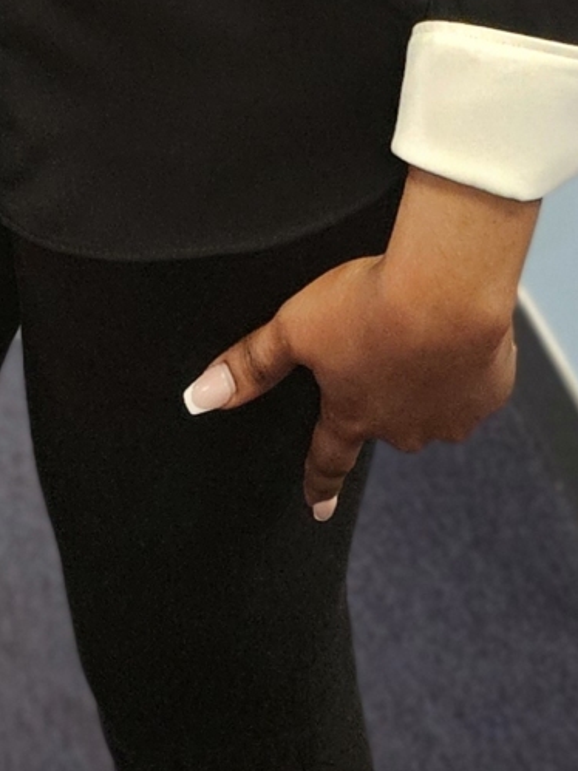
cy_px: -1071
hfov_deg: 12.5
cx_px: 110
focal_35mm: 118
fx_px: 2628
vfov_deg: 12.9
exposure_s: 1/142
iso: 640
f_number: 1.8
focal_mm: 5.4
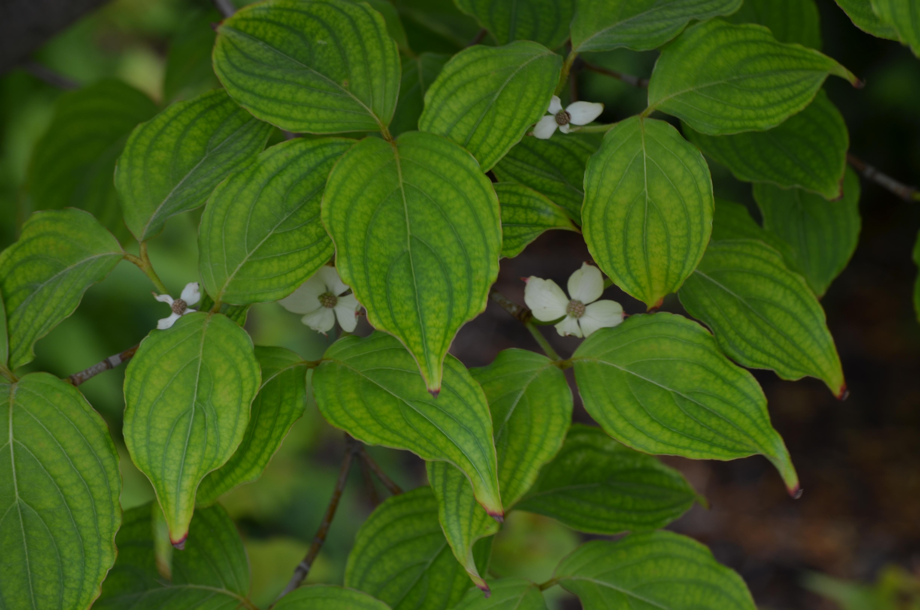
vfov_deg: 9.3
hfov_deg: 14.0
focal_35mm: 147
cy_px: 305
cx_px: 460
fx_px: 3749
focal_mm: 98
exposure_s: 1/50
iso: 100
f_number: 8
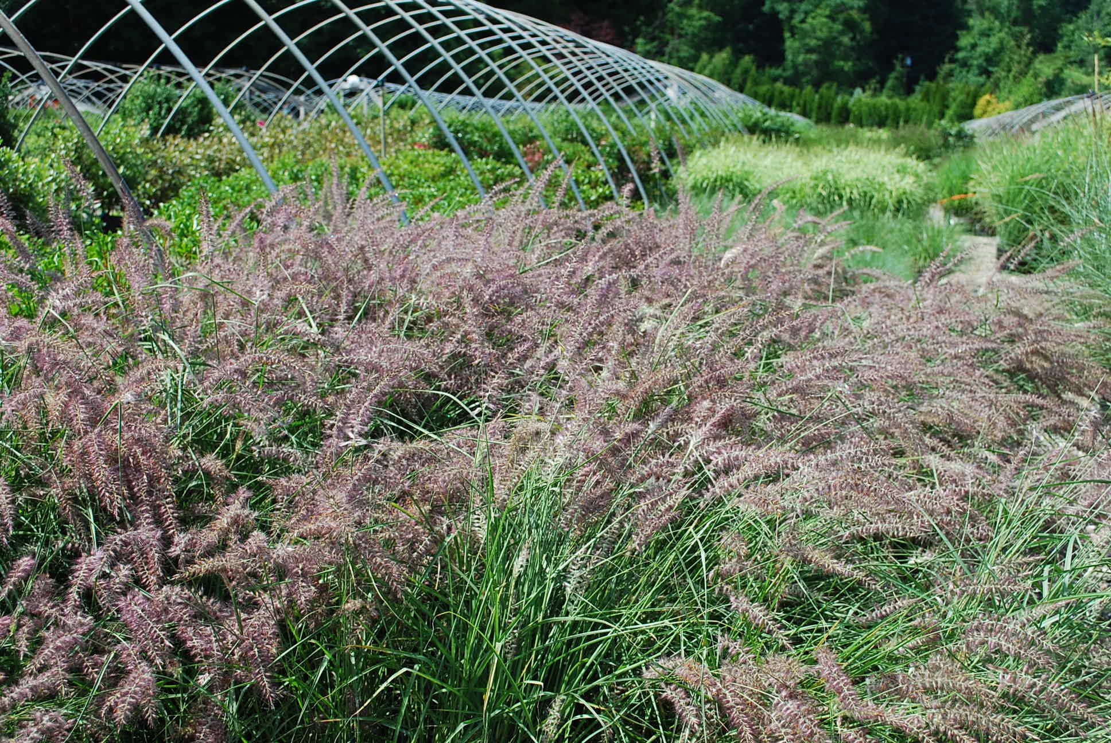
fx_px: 1298
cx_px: 556
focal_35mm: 42
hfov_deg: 46.3
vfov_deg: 32.0
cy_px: 372
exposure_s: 1/200
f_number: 7.1
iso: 100
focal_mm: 28
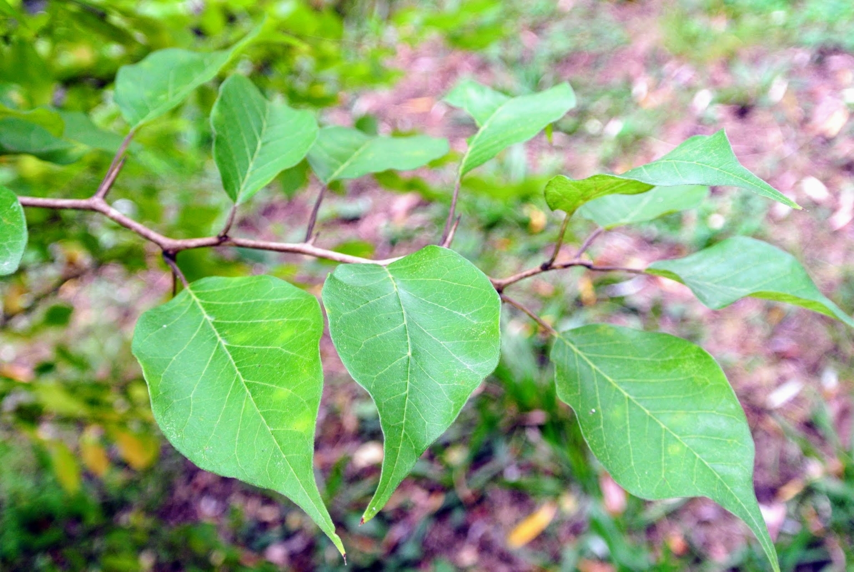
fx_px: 1116
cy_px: 286
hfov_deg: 41.9
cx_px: 427
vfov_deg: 28.7
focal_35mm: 47
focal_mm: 17.5
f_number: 4.5
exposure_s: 1/60
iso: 180
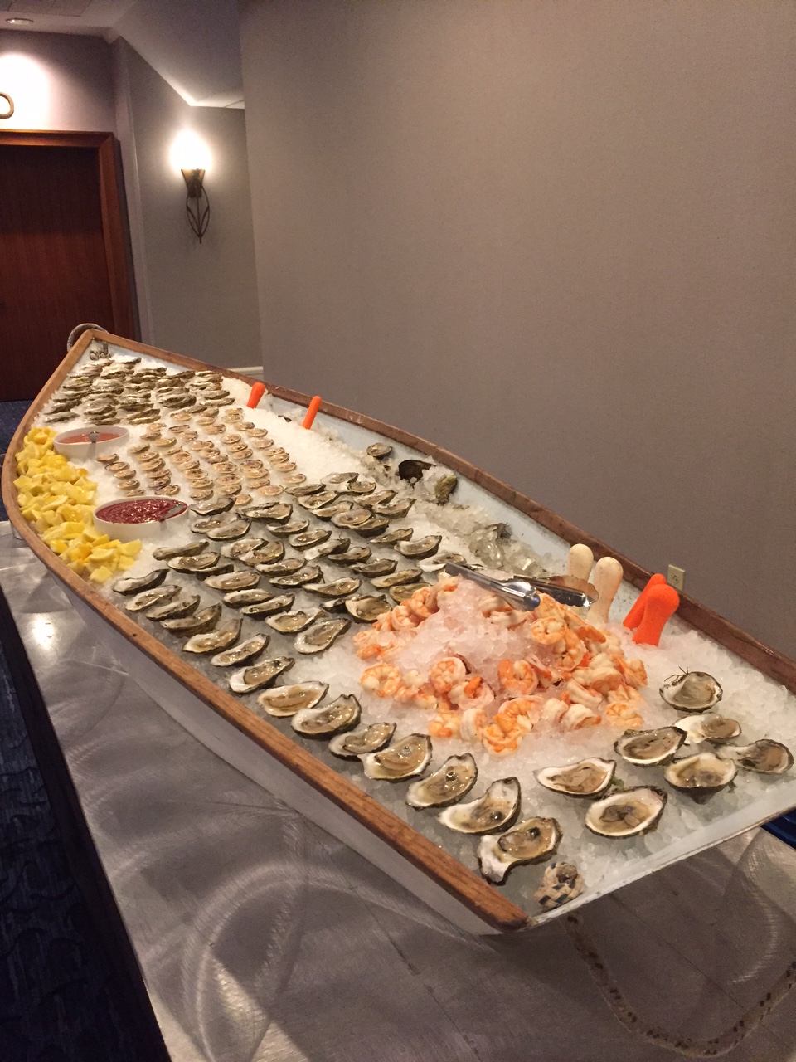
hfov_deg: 48.2
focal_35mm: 29
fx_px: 889
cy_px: 531
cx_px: 398
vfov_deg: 61.7
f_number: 2.2
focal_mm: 4.15
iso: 250
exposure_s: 1/30
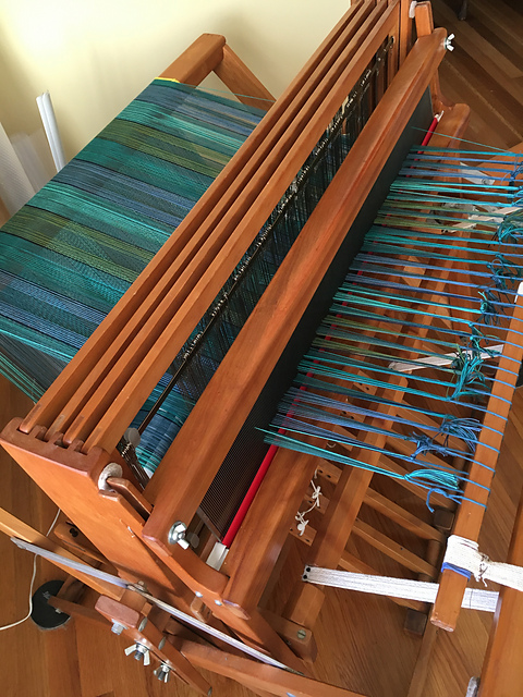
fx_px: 584
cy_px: 348
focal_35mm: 29
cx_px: 262
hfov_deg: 48.2
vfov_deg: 61.7
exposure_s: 1/30
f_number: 2.2
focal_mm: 4.15
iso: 100
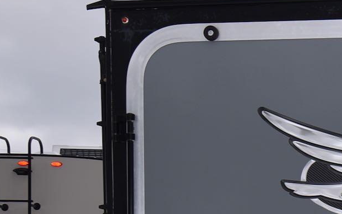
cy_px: 272
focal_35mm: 66
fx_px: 620
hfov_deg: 27.4
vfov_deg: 18.3
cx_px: 404
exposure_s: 1/200
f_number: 10
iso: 100
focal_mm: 15
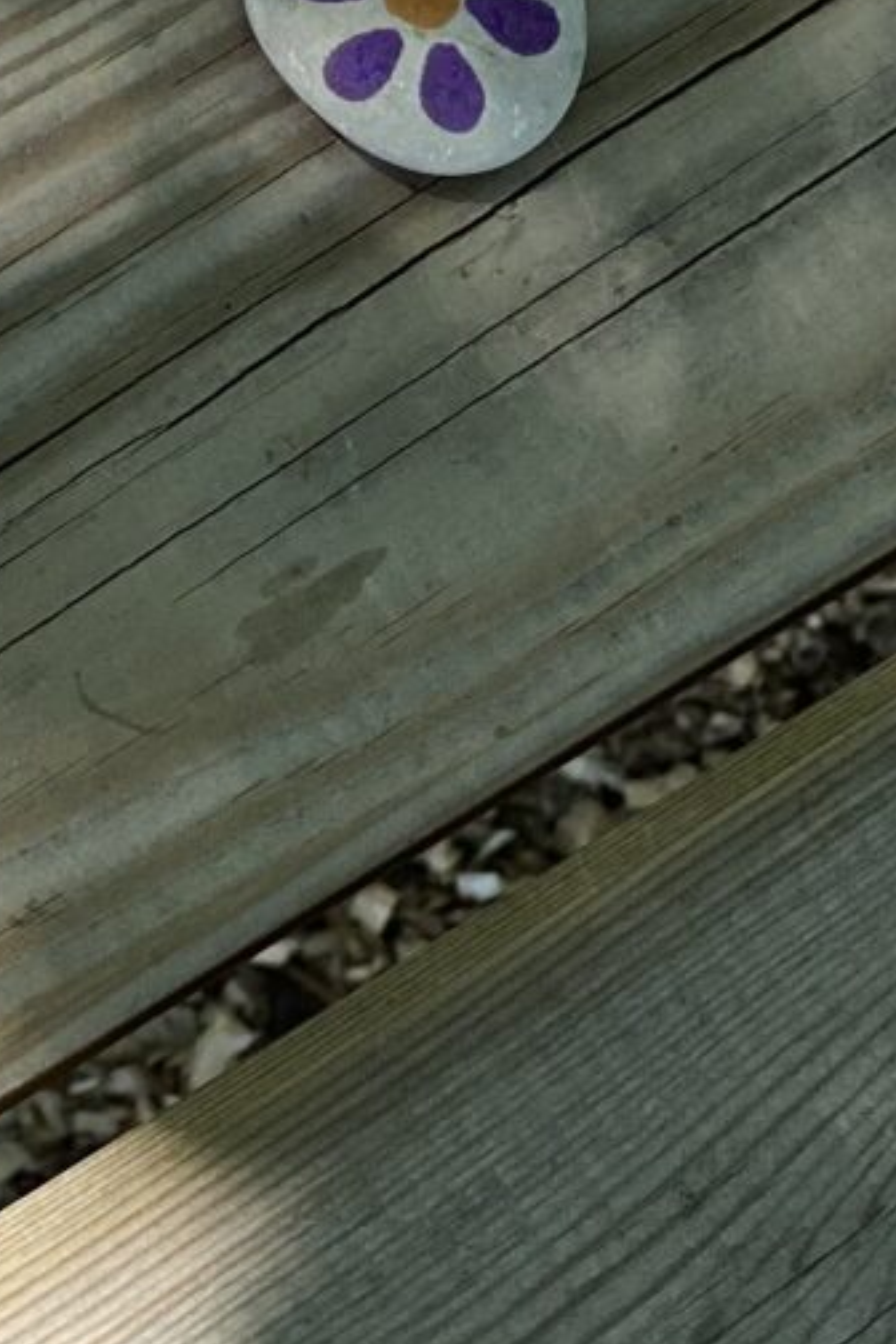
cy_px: -743
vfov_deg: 10.8
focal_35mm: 183
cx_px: -765
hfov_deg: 7.3
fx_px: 6831
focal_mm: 6
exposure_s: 1/322
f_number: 2
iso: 20
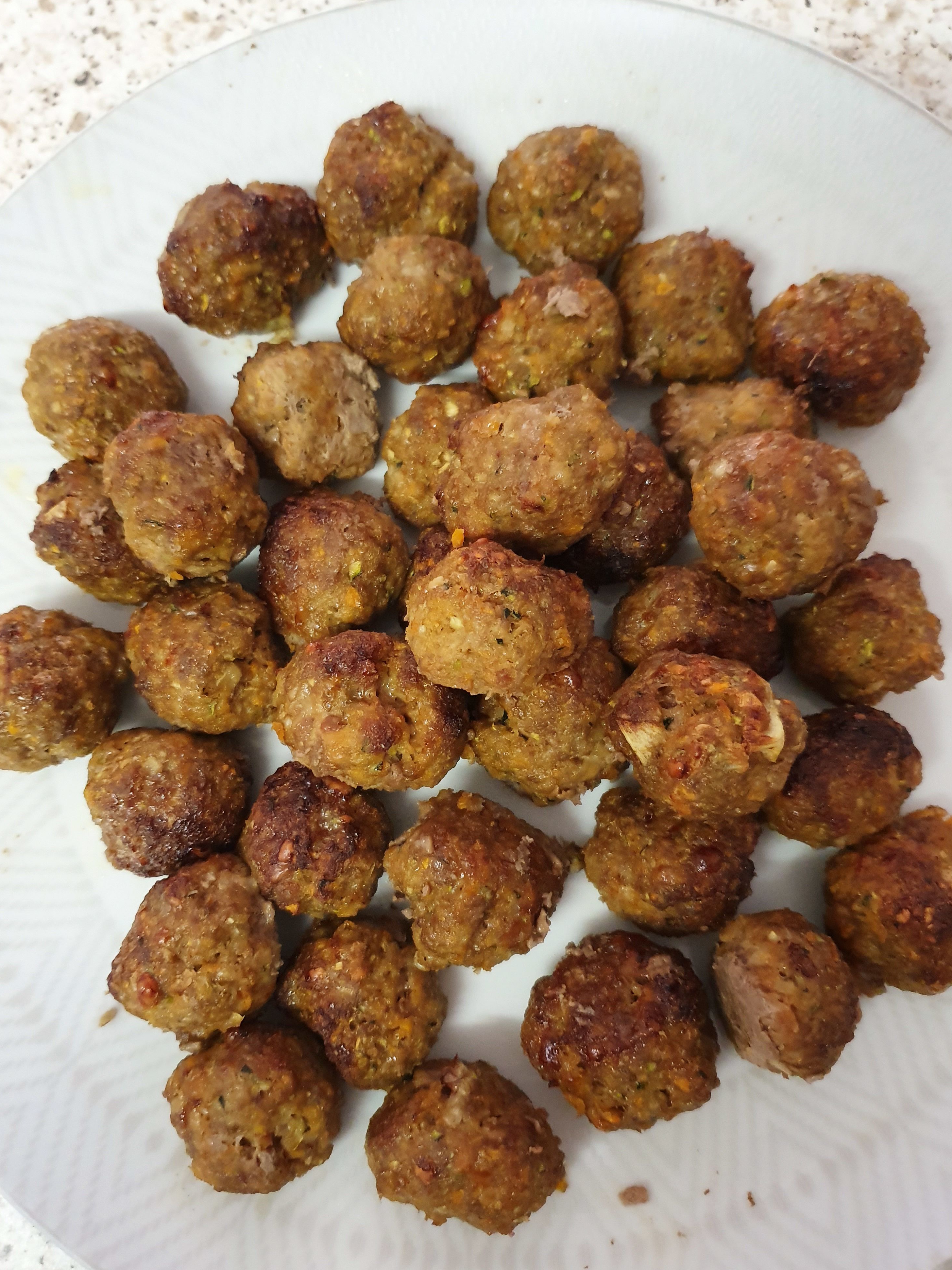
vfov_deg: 65.3
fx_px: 990
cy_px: 648
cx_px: 467
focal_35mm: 27
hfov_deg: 51.3
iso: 500
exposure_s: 1/50
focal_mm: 4.32
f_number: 1.5
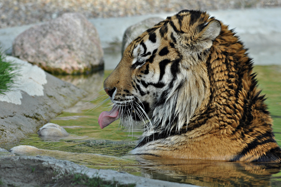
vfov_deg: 4.2
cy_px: 94
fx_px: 2573
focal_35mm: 330
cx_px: 140
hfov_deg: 6.3
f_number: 5.6
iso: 560
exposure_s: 1/1000
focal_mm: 220
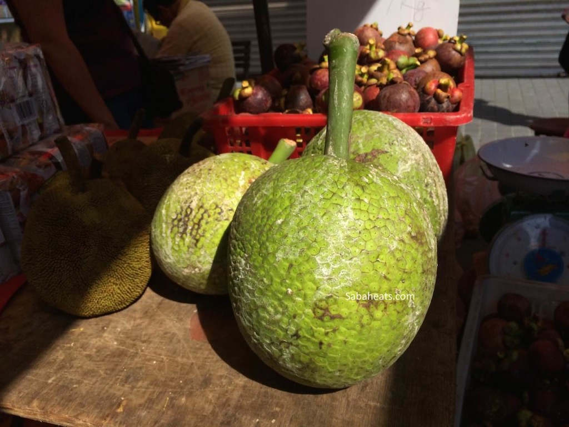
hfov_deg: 60.0
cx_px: 284
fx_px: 493
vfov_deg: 46.8
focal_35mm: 30
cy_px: 214
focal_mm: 4.12
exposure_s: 1/2933
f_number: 2.2
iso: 32
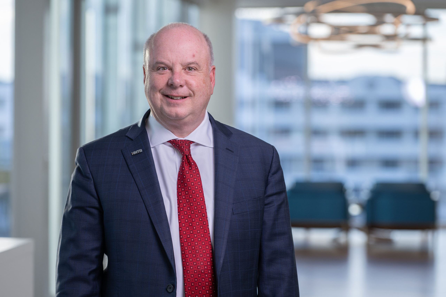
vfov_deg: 11.0
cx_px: 223
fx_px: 1549
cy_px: 148
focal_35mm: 125
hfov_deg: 16.4
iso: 250
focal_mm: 125
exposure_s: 1/100
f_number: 4.5
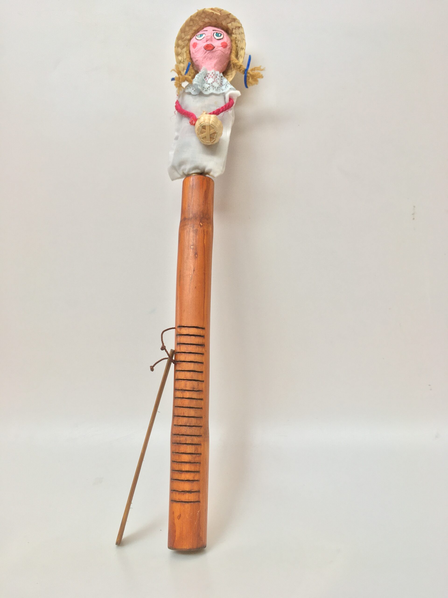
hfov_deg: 48.2
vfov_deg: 61.7
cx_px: 224
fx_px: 500
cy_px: 299
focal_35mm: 29
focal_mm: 4.15
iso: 25
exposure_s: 1/60
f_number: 2.2
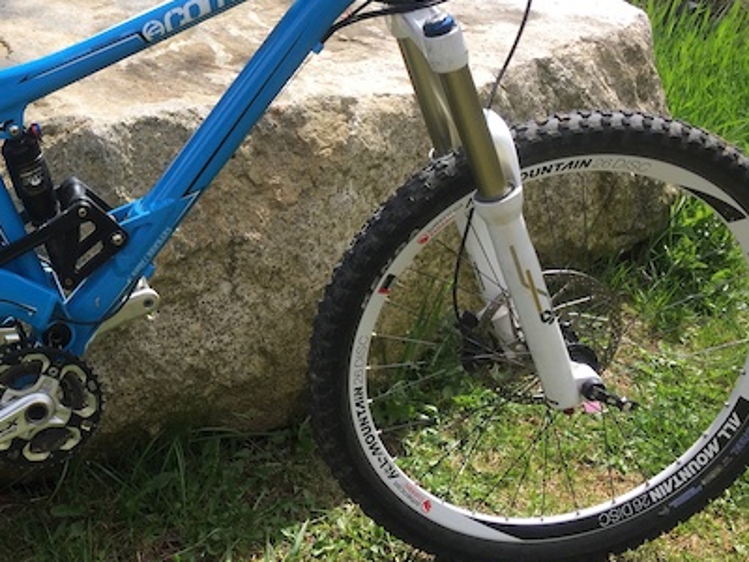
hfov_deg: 31.4
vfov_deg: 25.0
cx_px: 54
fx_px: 1255
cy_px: 157
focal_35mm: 58
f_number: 2.2
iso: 32
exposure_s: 1/920
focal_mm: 4.15
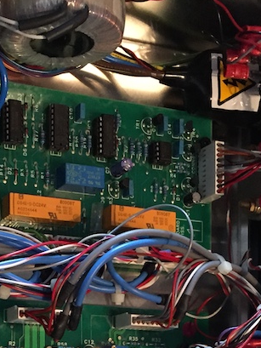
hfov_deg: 17.3
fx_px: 854
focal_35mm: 85
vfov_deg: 21.1
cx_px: 65
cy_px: 440
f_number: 2.2
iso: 200
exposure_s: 1/30
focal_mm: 4.15
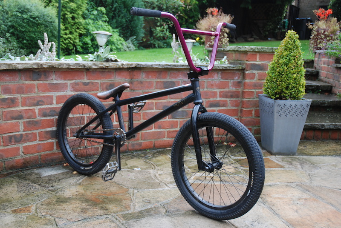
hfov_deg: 51.2
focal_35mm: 38
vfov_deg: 35.6
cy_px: 114
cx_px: 170
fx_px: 356
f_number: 3.8
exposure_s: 1/60
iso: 400
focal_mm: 25
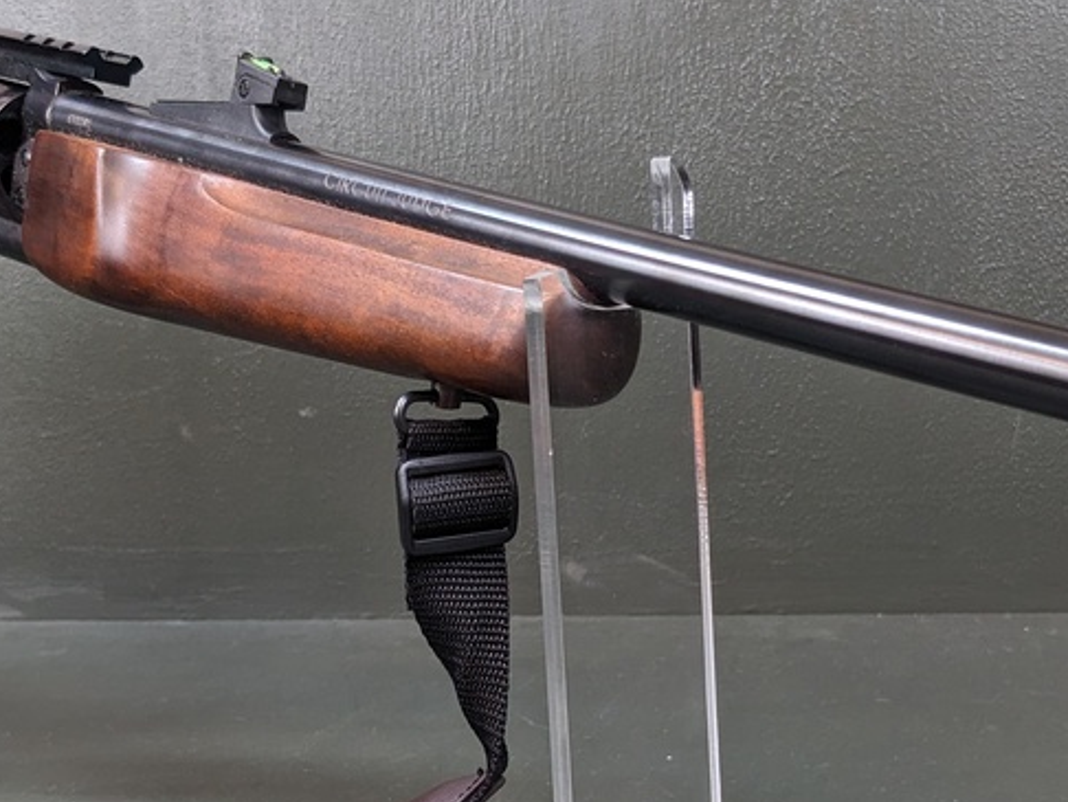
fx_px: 1852
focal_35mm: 60
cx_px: 611
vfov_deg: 24.3
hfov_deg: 32.1
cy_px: 527
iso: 126
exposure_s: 1/30
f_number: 1.73
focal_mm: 4.38
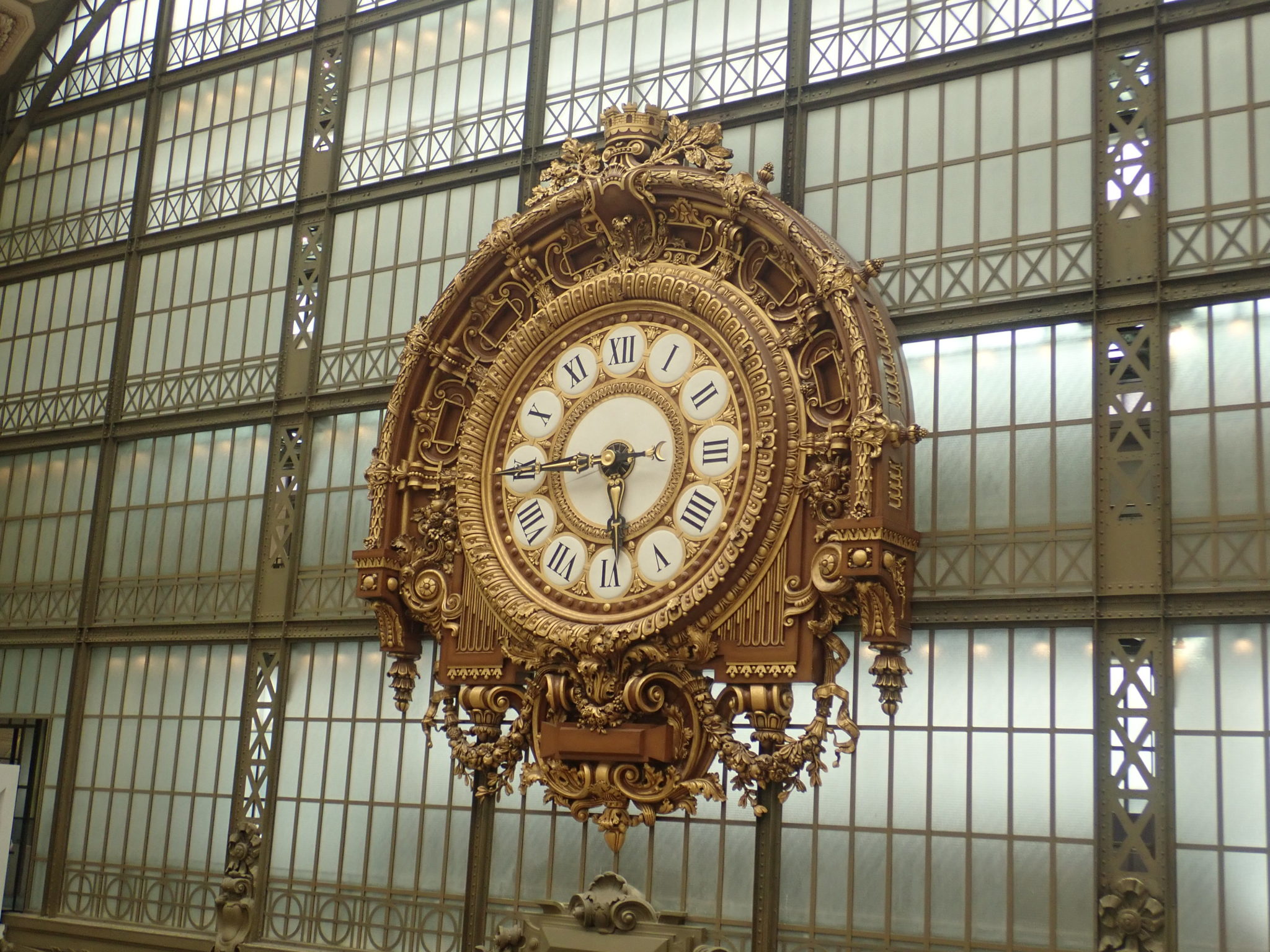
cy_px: 476
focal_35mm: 43
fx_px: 1578
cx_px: 635
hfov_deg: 43.9
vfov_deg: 33.6
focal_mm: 7.86
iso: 200
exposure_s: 1/40
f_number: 2.9
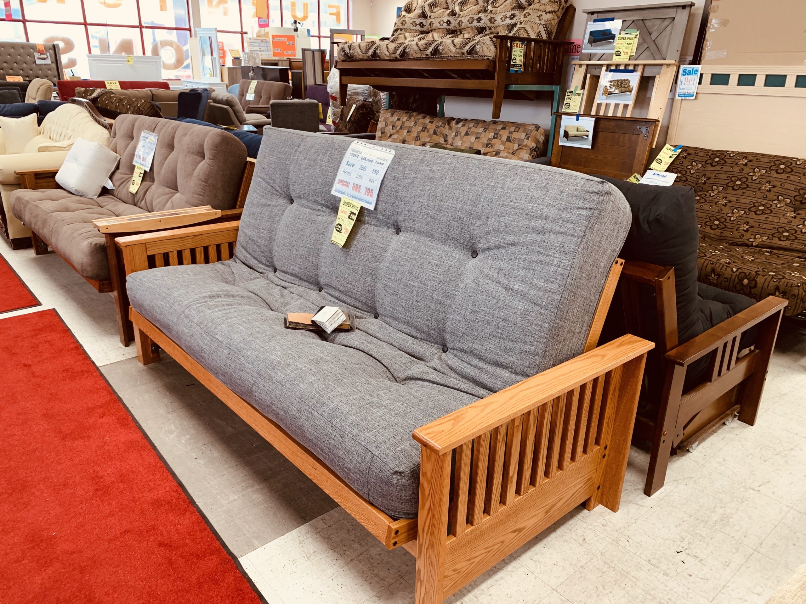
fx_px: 605
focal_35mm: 26
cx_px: 403
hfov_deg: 67.3
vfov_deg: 53.1
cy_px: 302
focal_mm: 4.25
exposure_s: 1/60
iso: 100
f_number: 1.8
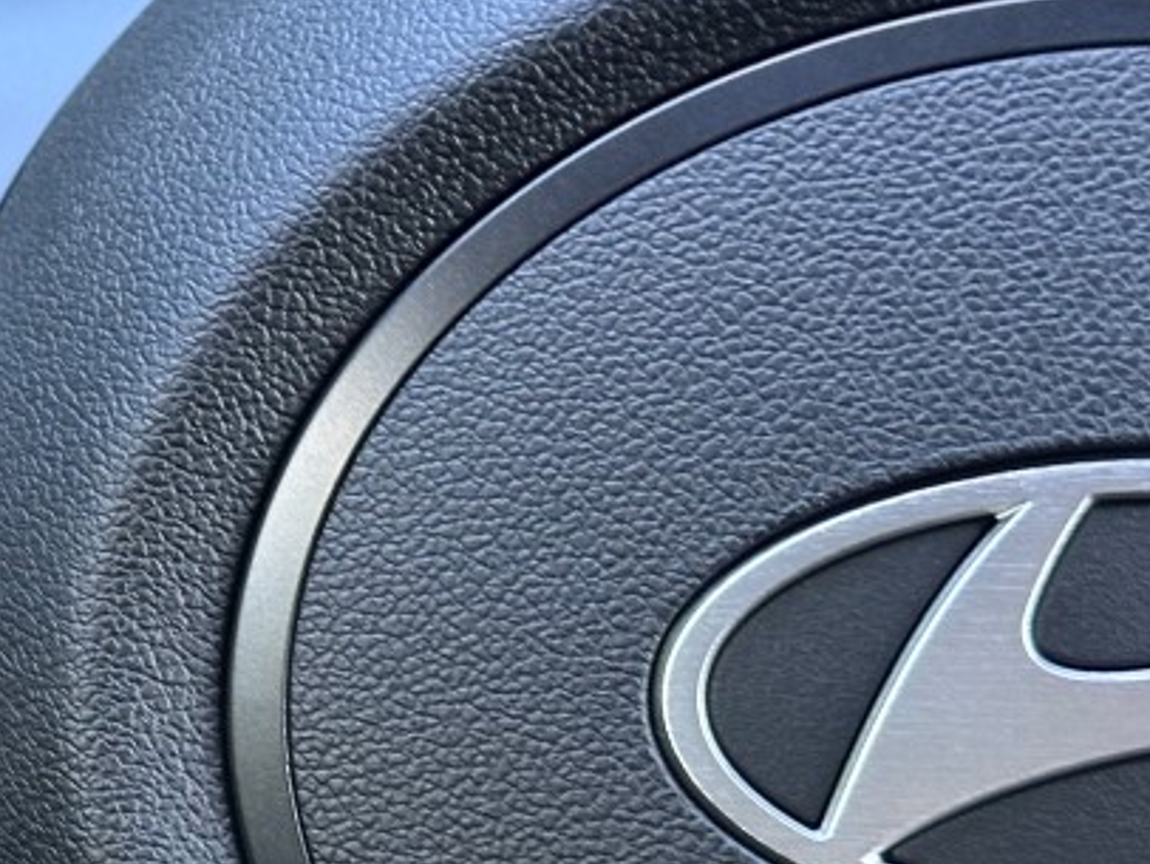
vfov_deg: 12.2
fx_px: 4022
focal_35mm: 121
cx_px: -246
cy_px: 606
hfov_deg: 15.6
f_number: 1.78
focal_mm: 6.86
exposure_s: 1/60
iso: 160
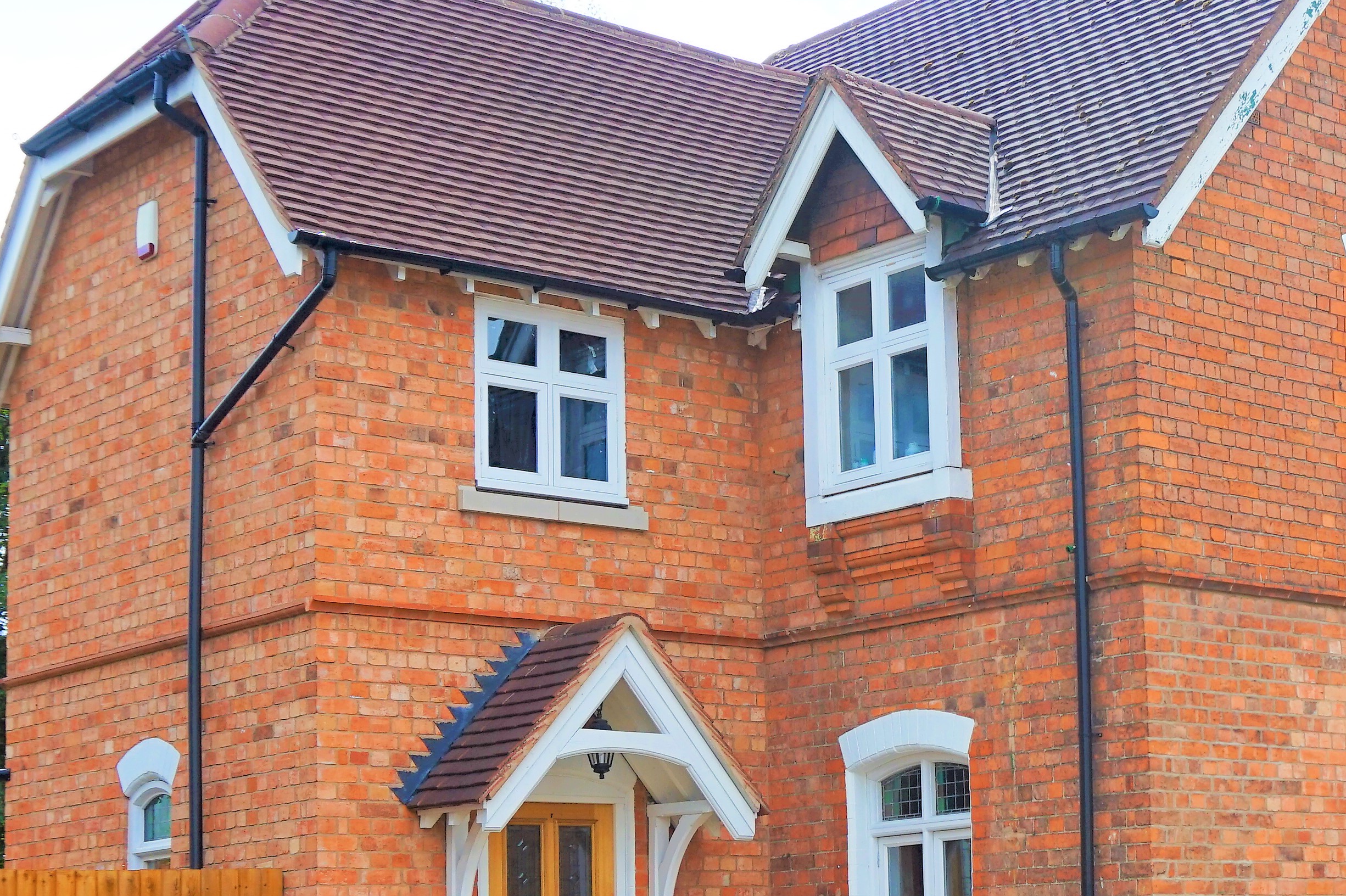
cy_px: 682
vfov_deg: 19.3
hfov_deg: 27.8
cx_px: 1195
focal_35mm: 70
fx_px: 2620
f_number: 5.6
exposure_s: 1/320
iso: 100
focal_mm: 21
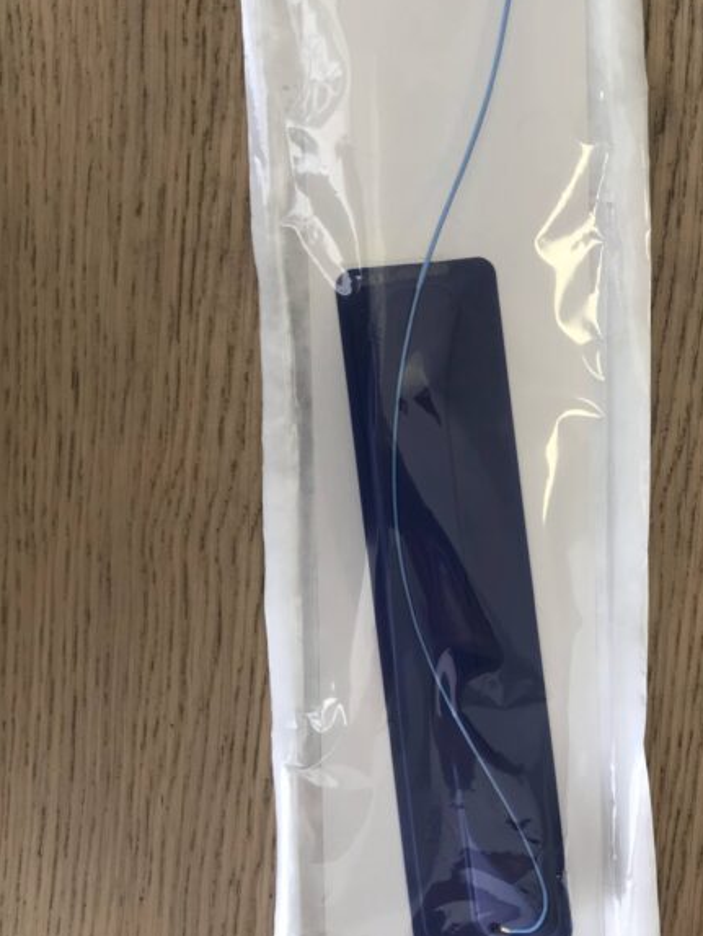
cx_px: 432
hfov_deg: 36.7
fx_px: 1055
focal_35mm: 39
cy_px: 528
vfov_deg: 47.7
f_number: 1.8
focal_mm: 3.99
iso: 25
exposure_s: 1/60
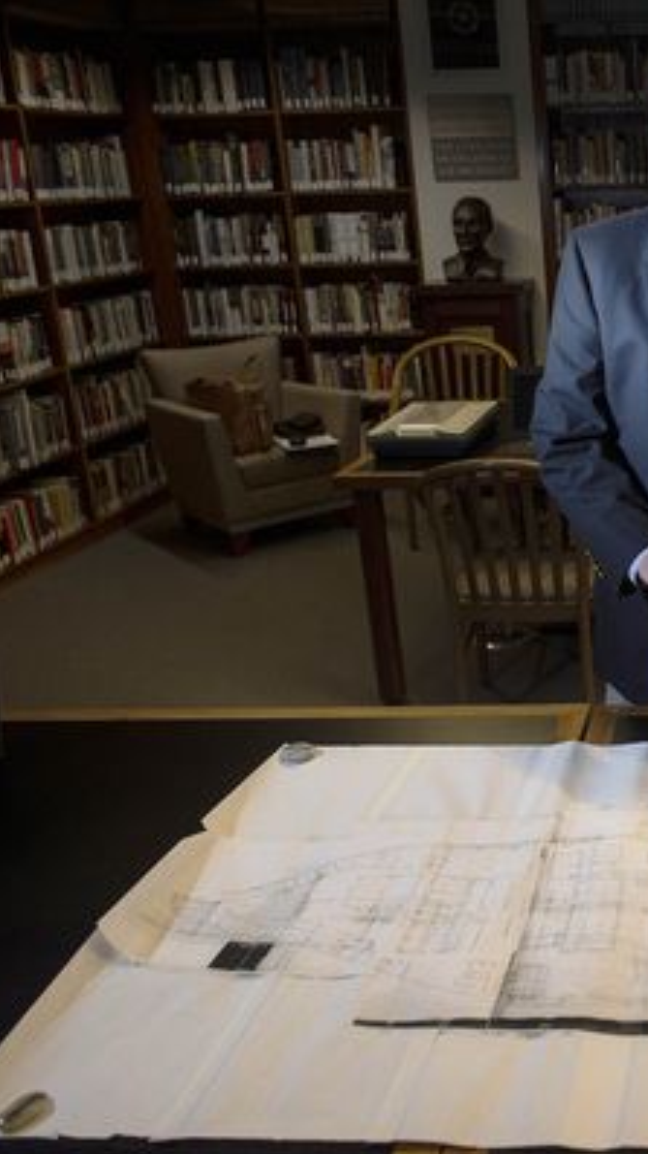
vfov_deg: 52.8
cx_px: 814
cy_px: 577
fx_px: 1162
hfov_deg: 26.9
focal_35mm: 38
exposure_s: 1/125
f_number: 4
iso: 400
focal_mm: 24
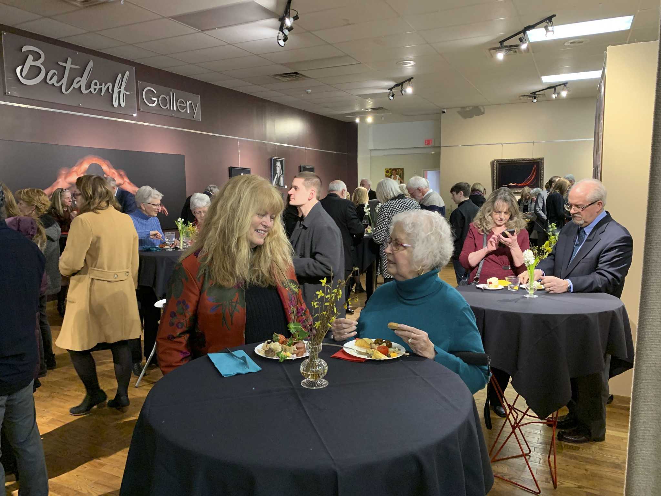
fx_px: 496
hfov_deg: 67.3
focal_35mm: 26
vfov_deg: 53.1
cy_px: 248
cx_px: 330
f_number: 1.8
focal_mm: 4.25
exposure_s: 1/60
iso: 400
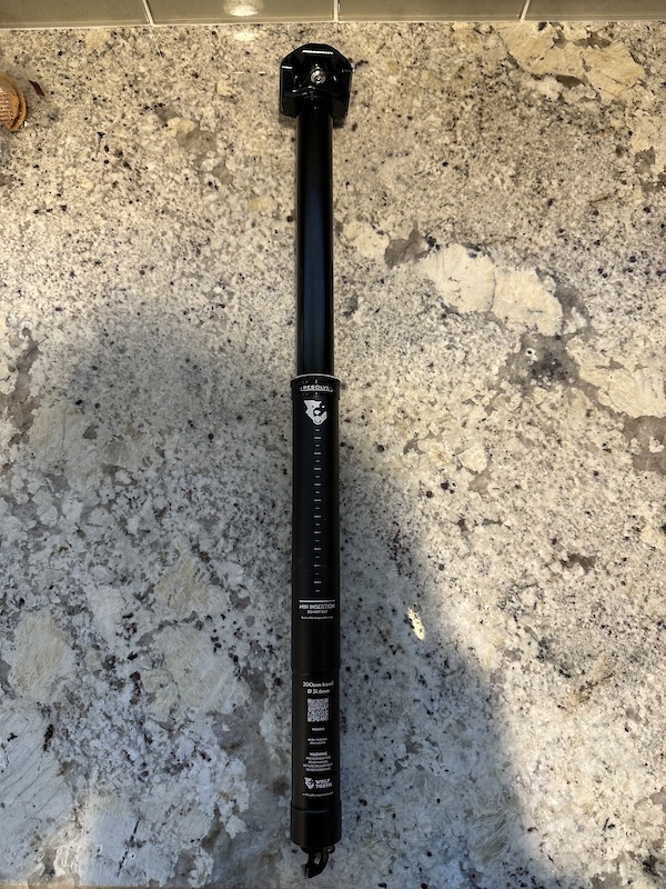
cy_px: 444
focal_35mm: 24
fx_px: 616
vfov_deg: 71.6
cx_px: 333
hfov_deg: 56.8
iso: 320
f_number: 1.78
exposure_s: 1/60
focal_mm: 6.86
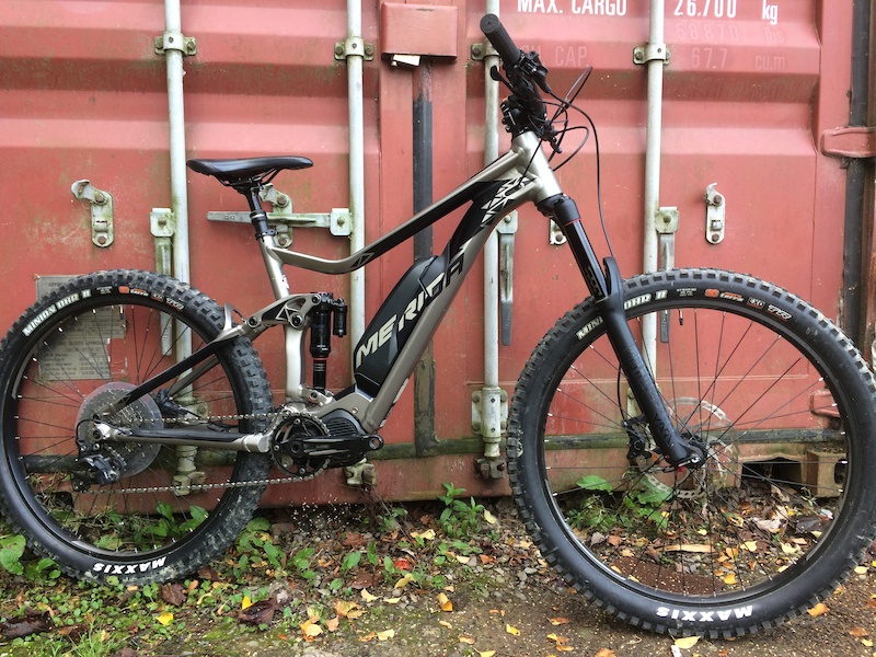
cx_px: 438
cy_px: 328
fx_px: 734
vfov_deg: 48.2
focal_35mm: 29
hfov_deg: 61.7
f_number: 2.2
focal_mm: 4.15
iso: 50
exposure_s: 1/50
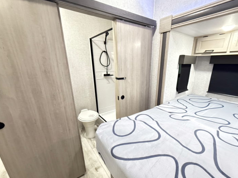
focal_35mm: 16
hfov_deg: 94.3
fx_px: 110
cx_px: 128
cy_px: 96
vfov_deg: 78.0
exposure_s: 1/60
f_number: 2.2
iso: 1000
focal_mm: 2.22
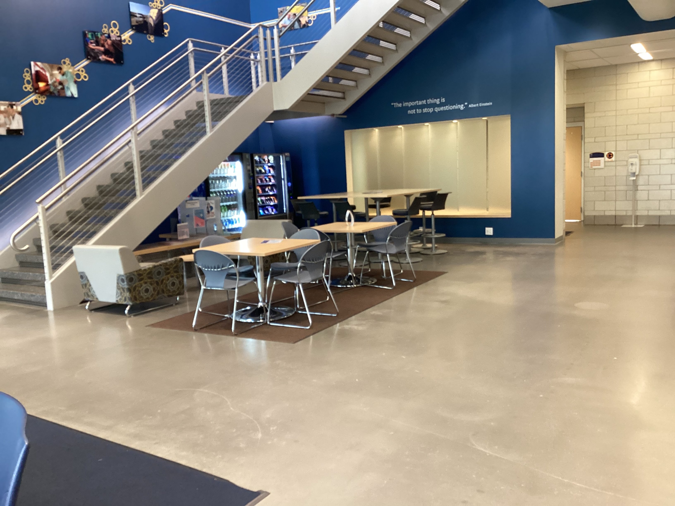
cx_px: 338
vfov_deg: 45.4
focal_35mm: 31
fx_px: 604
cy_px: 253
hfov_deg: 58.4
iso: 250
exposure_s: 1/60
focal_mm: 3.3
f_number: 2.4
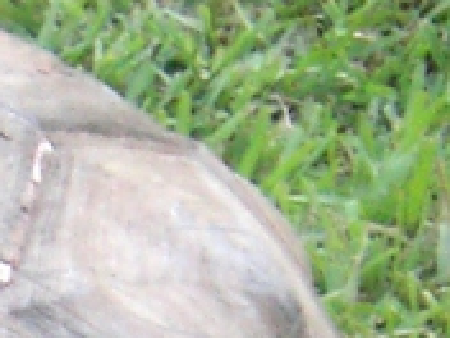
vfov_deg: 2.7
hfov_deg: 3.6
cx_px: -680
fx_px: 7111
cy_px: 1224
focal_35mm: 547
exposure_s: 1/125
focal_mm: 12.47
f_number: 4.5
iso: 400
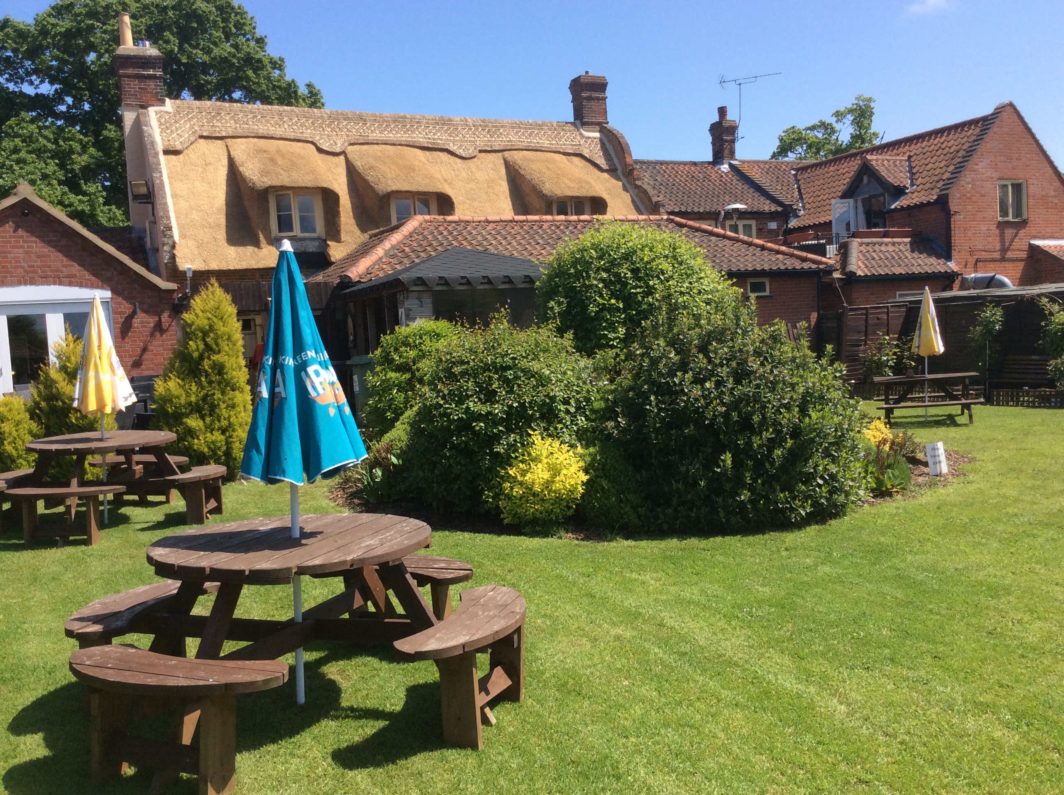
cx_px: 532
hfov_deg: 56.9
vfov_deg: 44.1
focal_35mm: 32
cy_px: 398
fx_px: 982
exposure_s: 1/1192
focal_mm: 3.3
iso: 32
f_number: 2.4
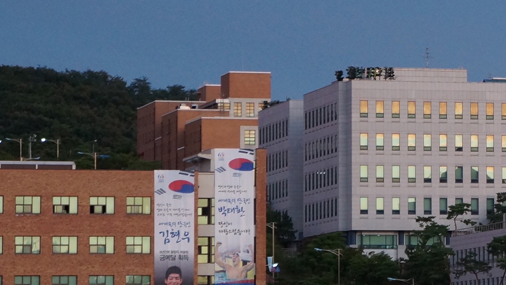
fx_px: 3186
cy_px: 95
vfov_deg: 5.1
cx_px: 614
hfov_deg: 9.0
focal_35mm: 237
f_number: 5.6
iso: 1250
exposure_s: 1/100
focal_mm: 55
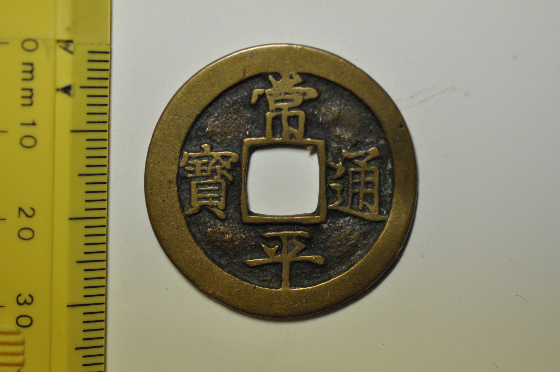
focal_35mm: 90
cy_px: 186
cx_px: 280
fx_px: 1398
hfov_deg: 22.6
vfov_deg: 15.2
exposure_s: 1/250
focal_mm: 60
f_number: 4
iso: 720
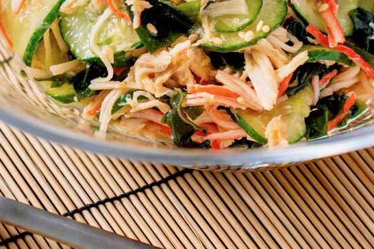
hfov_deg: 10.0
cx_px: 155
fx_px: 2140
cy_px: -59
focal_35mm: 206
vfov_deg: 6.6
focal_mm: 75
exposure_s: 1/100
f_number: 5
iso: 100
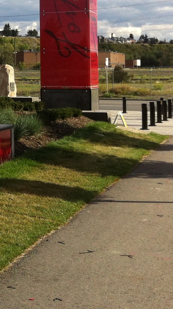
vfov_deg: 21.6
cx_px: -193
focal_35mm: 98
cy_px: 76
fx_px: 799
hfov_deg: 11.0
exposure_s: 1/1207
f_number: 2.8
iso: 80
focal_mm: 3.85
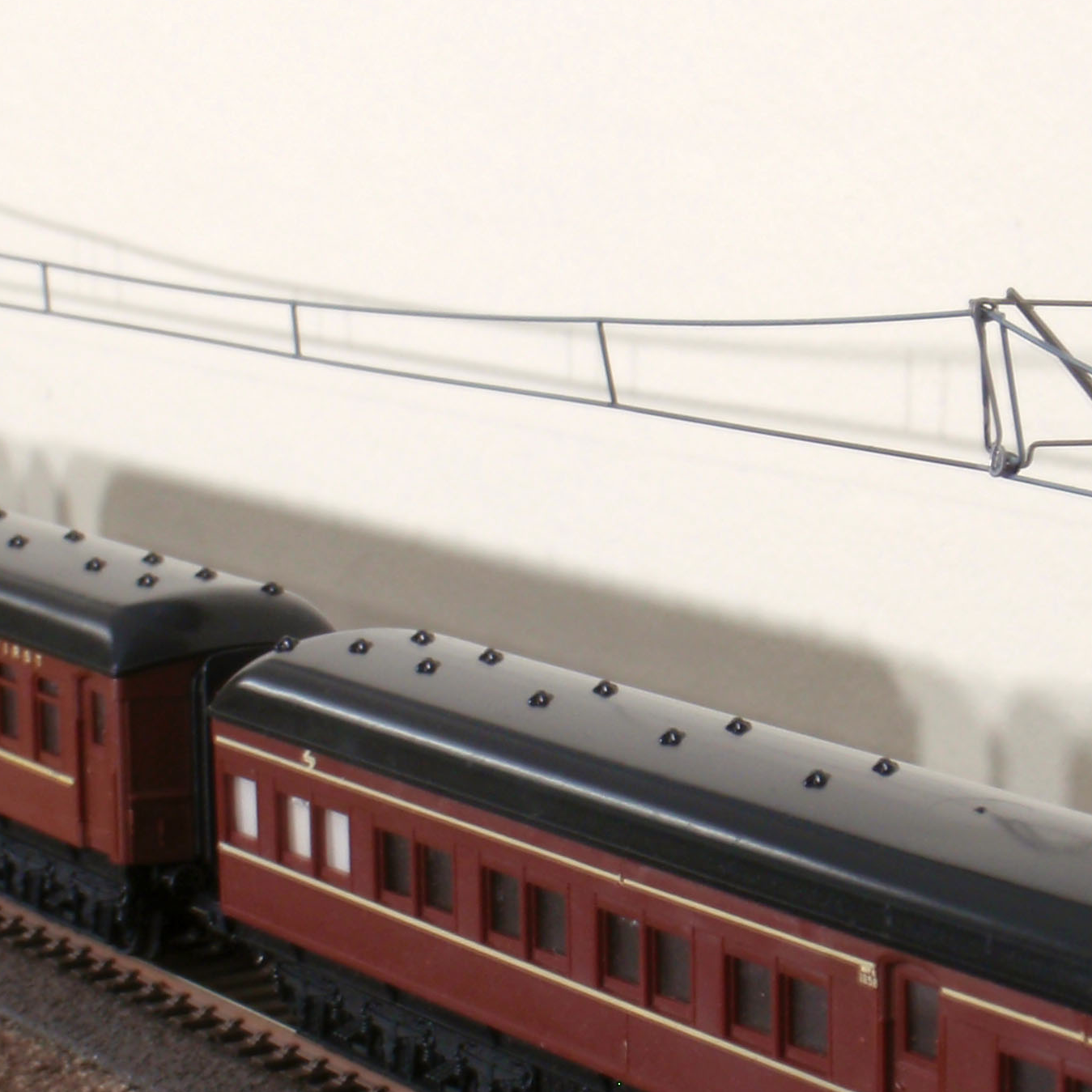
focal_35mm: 104
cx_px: 657
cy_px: 894
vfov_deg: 16.6
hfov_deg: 16.7
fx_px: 3712
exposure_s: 1/13
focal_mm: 7.25
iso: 64
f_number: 3.9
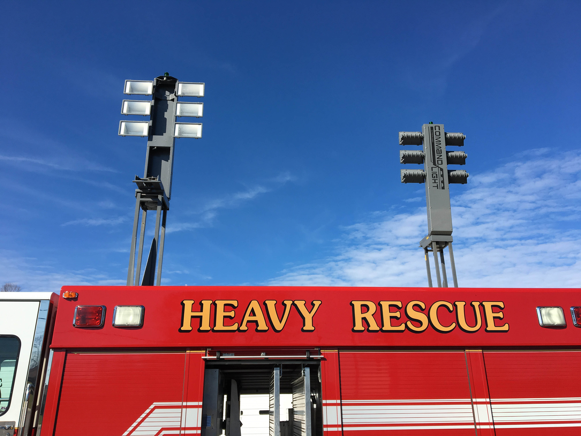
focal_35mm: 29
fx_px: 487
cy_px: 218
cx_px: 290
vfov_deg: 48.2
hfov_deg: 61.7
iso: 25
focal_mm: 4.15
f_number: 2.2
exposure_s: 1/1672
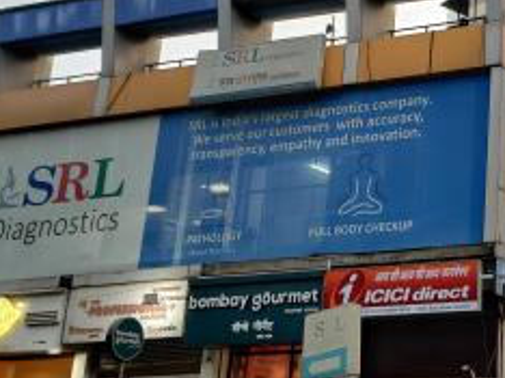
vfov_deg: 19.3
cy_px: -2
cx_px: 585
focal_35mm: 74
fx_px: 1078
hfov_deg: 24.2
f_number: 1.65
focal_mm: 4.75
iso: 320
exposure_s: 1/50
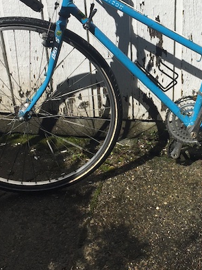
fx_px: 459
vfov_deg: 32.3
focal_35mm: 59
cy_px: 82
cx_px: 168
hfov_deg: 24.3
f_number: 2.2
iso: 32
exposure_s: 1/3300
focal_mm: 4.15
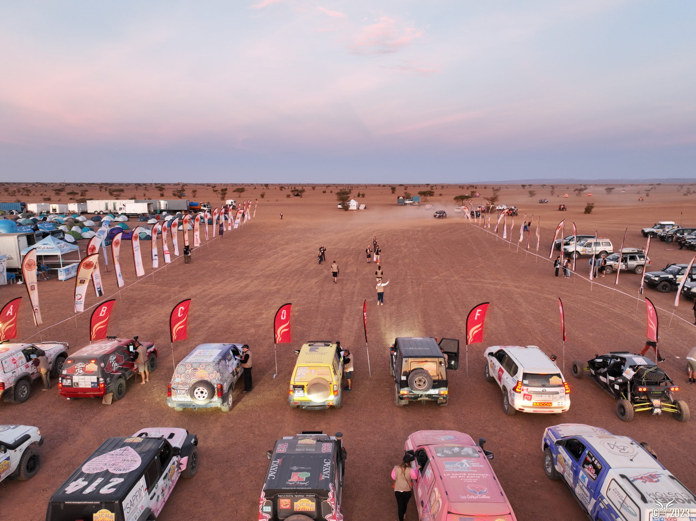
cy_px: 260
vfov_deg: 56.8
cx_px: 348
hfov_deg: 71.6
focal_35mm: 24
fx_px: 482
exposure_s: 1/25
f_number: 2.8
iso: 110
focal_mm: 12.29
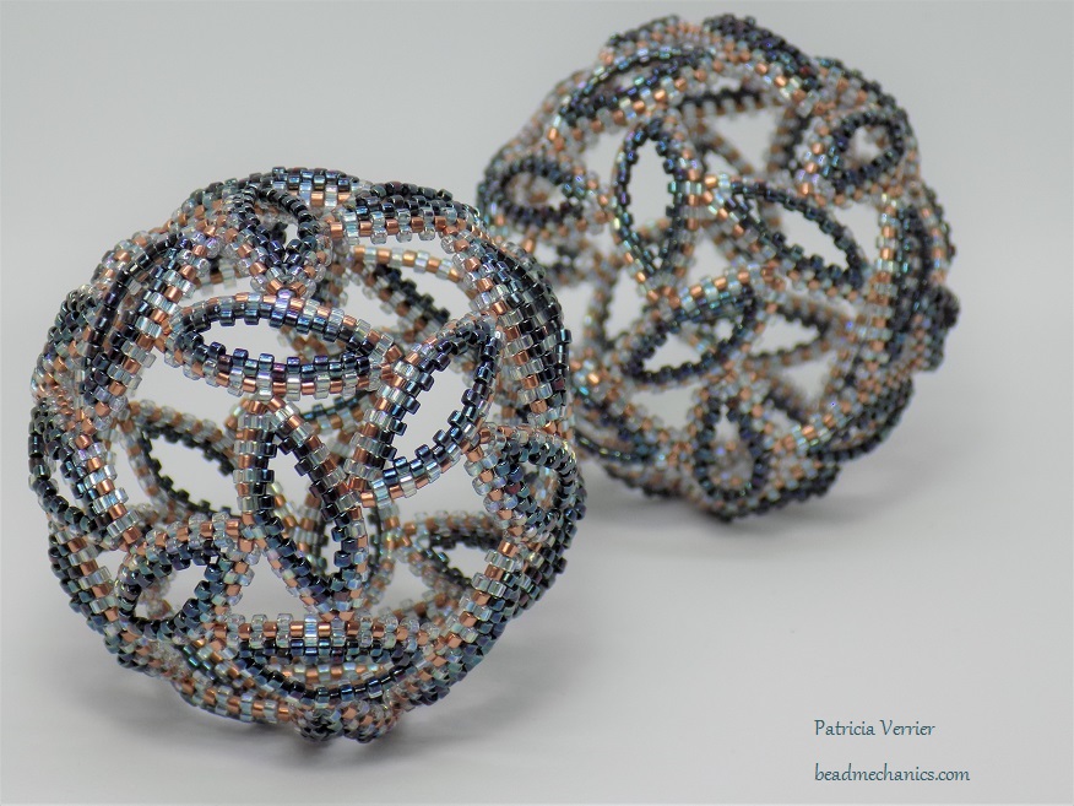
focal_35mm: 118
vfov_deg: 12.6
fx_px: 3661
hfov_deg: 16.7
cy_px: 403
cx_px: 537
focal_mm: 20.9
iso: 80
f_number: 4.8
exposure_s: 1/100
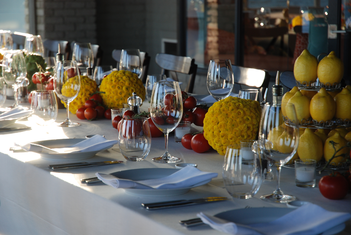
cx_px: 176
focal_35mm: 105
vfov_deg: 13.1
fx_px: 1025
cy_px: 118
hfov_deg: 19.4
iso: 250
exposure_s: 1/125
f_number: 4.5
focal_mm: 70
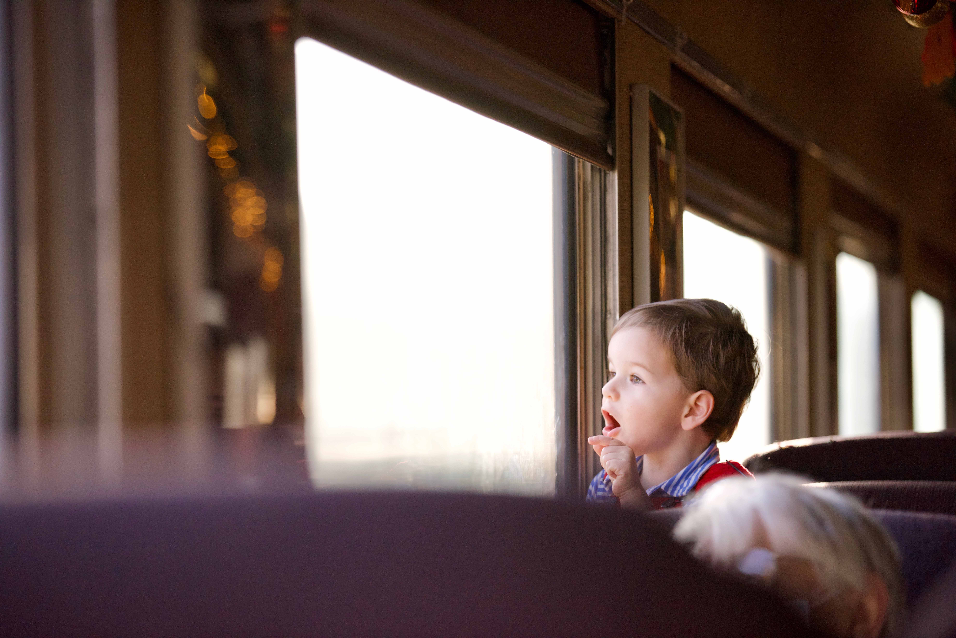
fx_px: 3586
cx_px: 478
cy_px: 319
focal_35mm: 135
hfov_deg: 15.2
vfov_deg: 10.2
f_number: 2.8
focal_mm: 135
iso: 1600
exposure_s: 1/1250
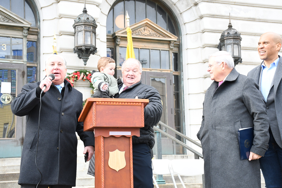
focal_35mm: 60
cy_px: 94
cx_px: 141
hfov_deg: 33.4
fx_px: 470
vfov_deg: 22.6
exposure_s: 1/320
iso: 1250
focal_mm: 40
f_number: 9
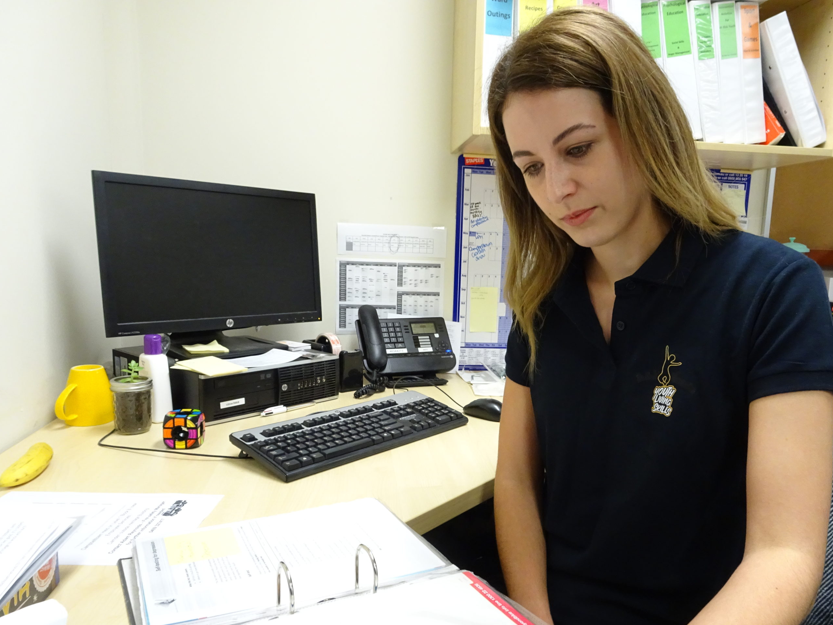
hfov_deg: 65.1
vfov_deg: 51.2
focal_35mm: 27
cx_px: 466
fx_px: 650
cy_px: 351
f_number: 3.5
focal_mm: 4.1
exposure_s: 1/30
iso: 400
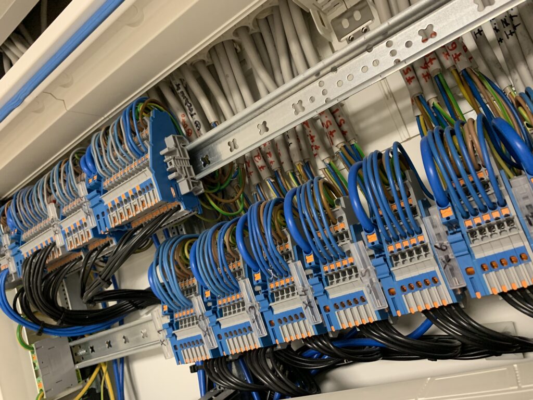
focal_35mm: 26
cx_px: 266
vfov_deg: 53.1
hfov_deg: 67.3
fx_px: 400
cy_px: 200
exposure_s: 1/43
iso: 400
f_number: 1.8
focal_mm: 4.25
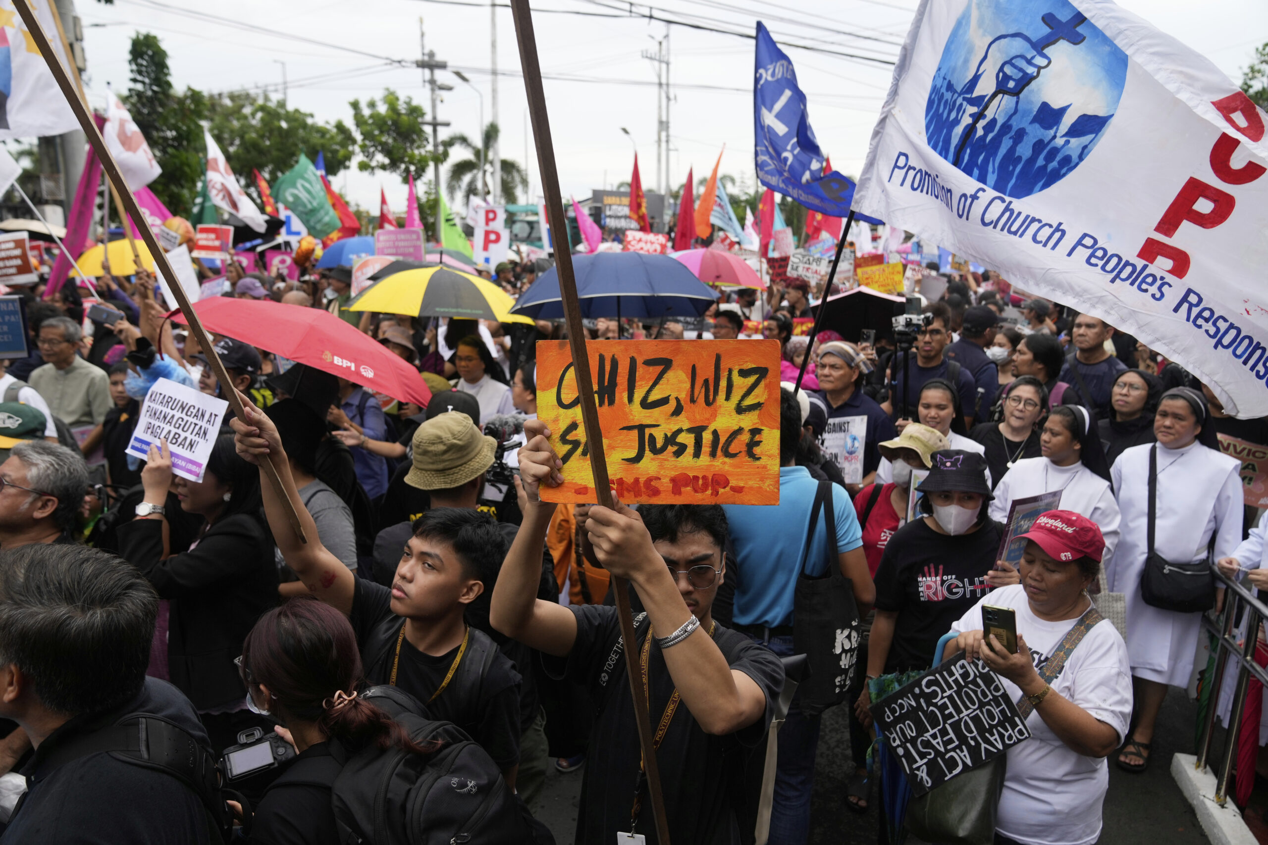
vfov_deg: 53.1
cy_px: 422
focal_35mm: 24
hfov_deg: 73.7
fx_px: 845
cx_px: 634
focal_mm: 24
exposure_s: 1/1000
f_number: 4
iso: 400
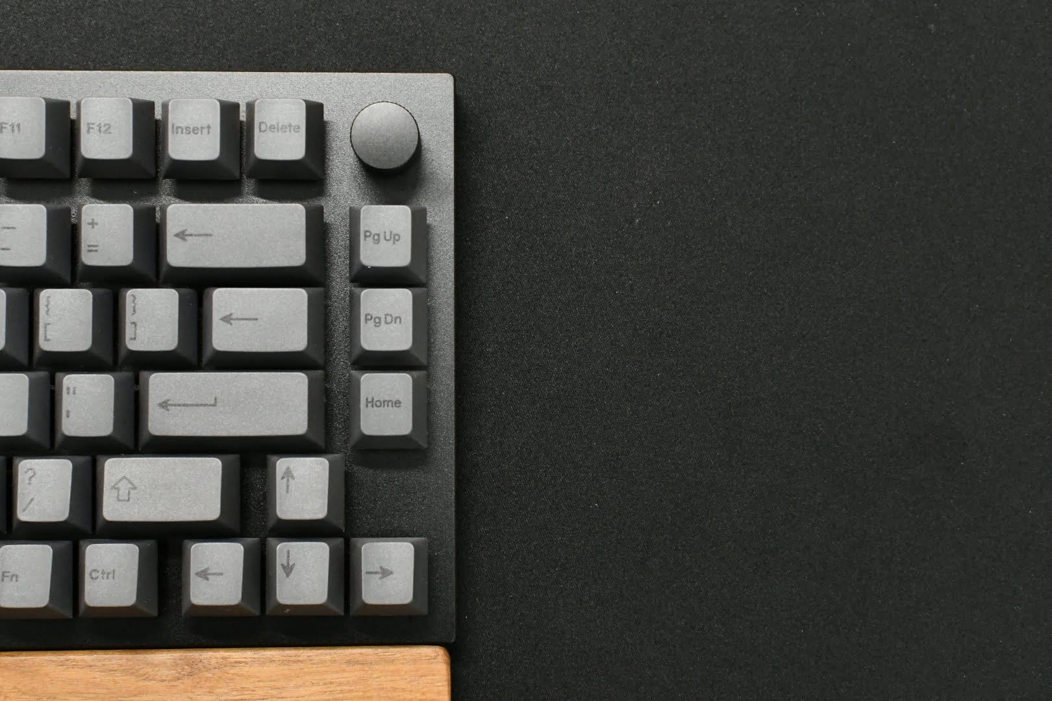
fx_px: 1519
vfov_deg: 26.0
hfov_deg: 38.2
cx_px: 526
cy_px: 350
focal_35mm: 52
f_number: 5.6
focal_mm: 35
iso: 7200
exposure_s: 1/160
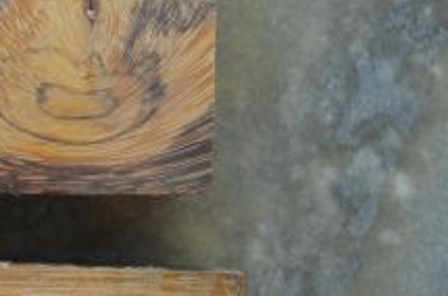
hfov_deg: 14.7
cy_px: 113
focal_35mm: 134
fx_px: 1663
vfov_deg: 10.2
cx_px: -127
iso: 800
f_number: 4.5
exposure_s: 1/50
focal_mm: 30
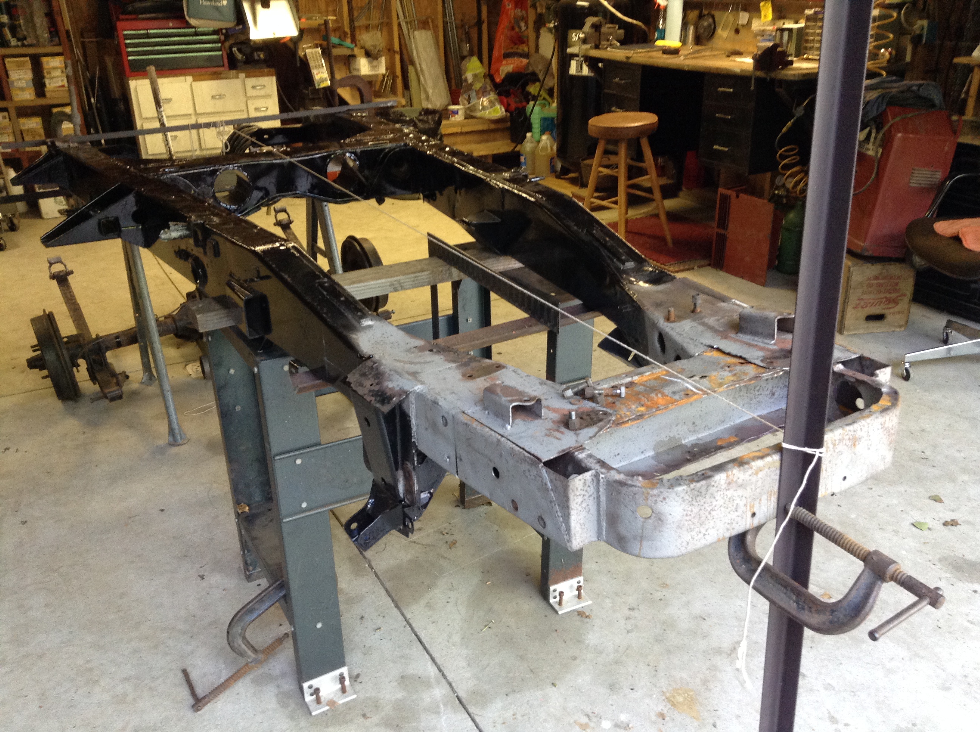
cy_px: 366
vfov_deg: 42.8
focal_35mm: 33
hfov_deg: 55.4
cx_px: 490
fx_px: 933
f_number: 2.4
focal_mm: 3.3
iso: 100
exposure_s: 1/24
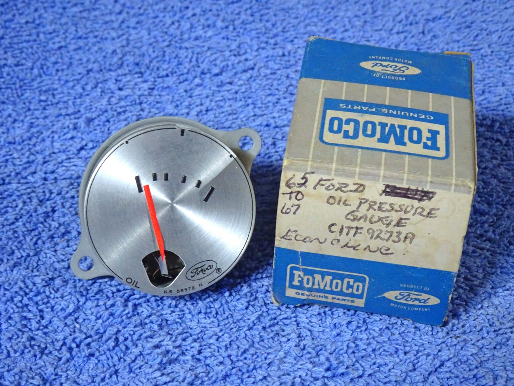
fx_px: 921
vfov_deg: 23.7
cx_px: 257
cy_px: 193
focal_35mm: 62
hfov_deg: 31.2
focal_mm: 10.59
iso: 800
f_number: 4.5
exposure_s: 1/15
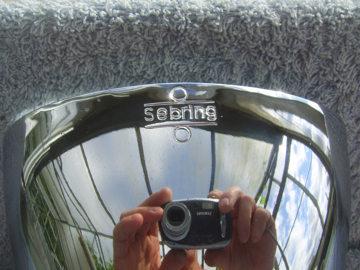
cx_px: 180
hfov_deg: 49.0
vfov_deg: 37.7
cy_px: 135
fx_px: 395
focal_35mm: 38
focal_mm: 7.8
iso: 50
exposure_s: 1/160
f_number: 6.4
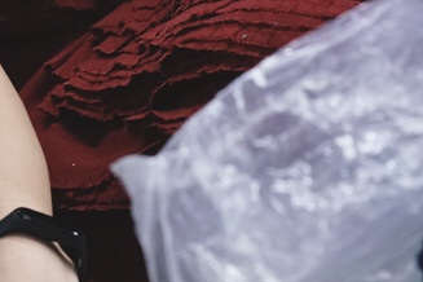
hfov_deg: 10.4
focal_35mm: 173
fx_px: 2033
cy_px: -67
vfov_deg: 7.9
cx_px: -559
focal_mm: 35
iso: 2000
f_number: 4
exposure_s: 1/100
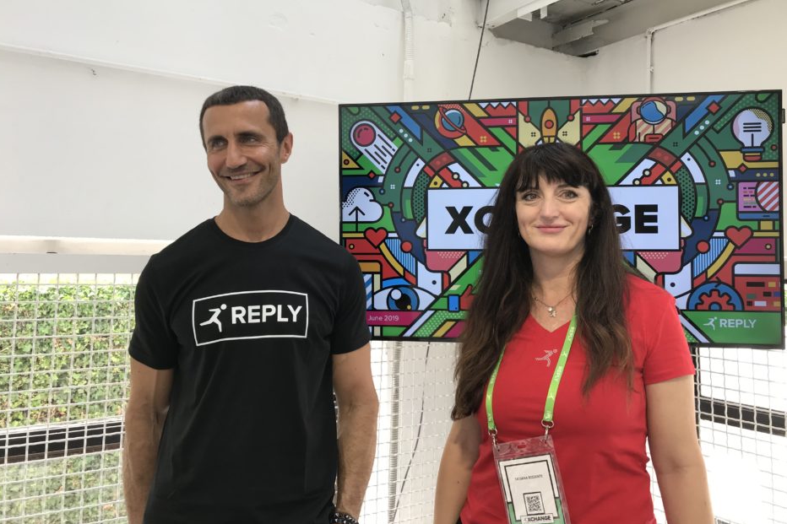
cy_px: 223
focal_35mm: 30
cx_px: 397
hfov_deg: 61.9
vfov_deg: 43.5
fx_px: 656
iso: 25
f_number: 1.8
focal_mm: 3.99
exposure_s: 1/75
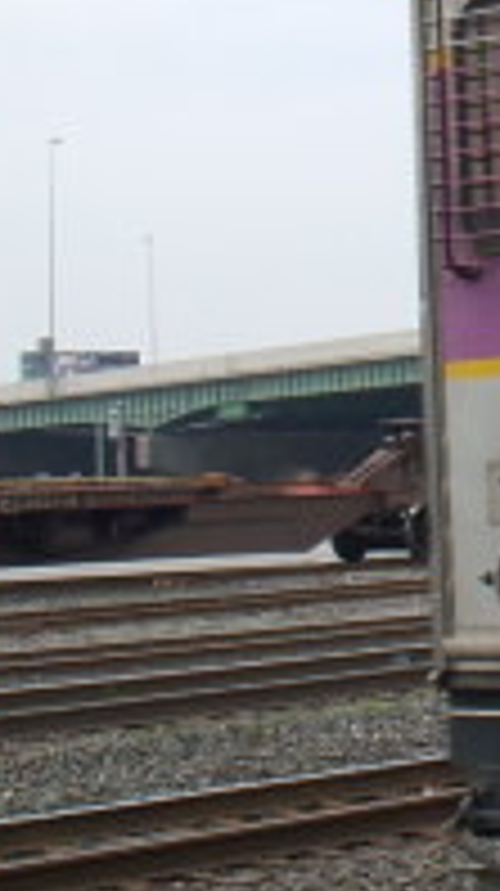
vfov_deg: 16.0
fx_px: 3166
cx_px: 946
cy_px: 400
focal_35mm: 134
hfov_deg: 8.6
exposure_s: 1/640
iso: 100
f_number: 3.3
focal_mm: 6.3
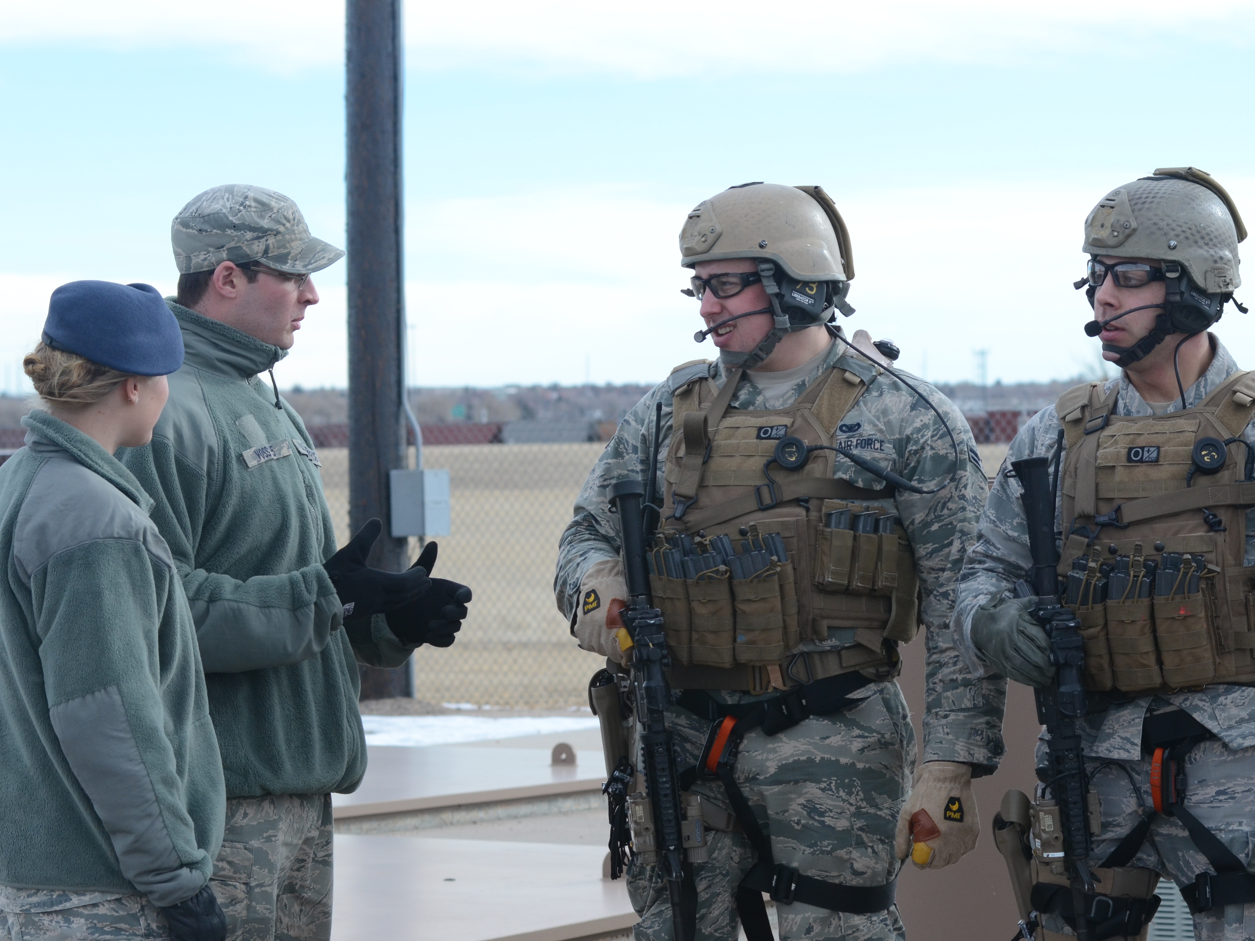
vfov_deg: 11.3
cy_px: 470
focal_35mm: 131
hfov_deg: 15.1
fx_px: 4749
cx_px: 668
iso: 640
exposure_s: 1/800
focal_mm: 80
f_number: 7.1
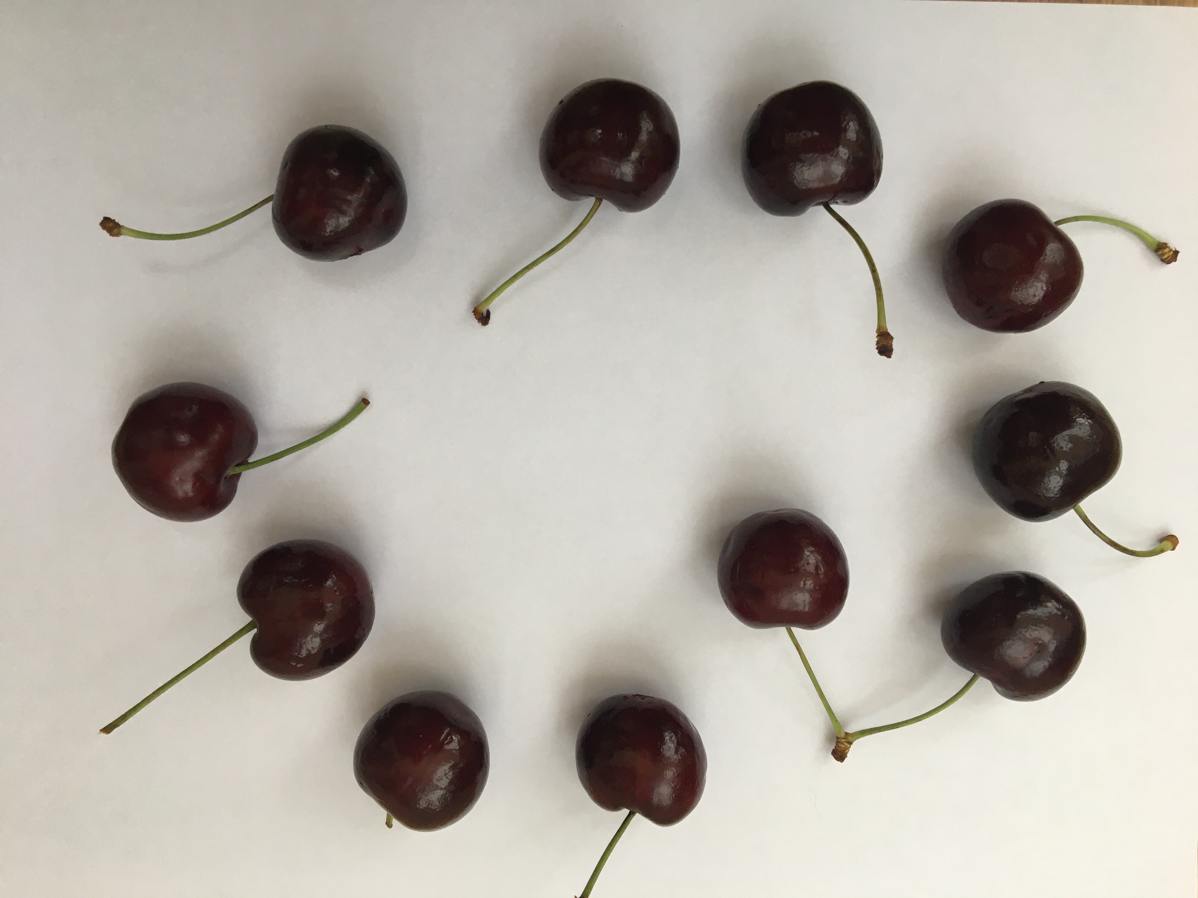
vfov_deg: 48.2
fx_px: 1004
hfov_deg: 61.7
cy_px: 449
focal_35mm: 29
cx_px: 599
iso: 25
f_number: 2.2
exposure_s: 1/33
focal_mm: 4.15
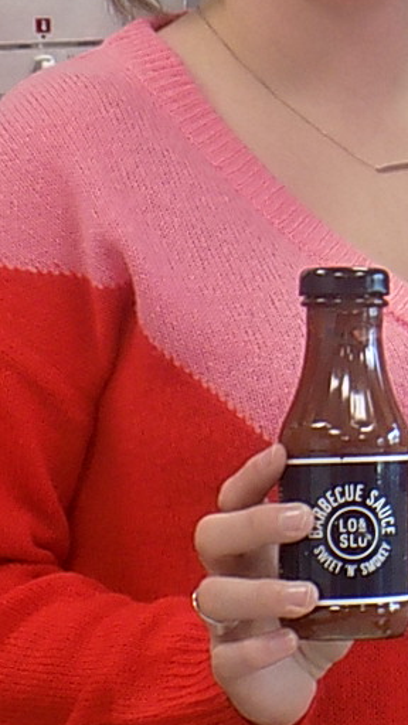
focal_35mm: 177
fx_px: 3404
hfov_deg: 6.6
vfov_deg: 12.1
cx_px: 850
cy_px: 185
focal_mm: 9.3
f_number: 3.9
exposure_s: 1/30
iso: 160
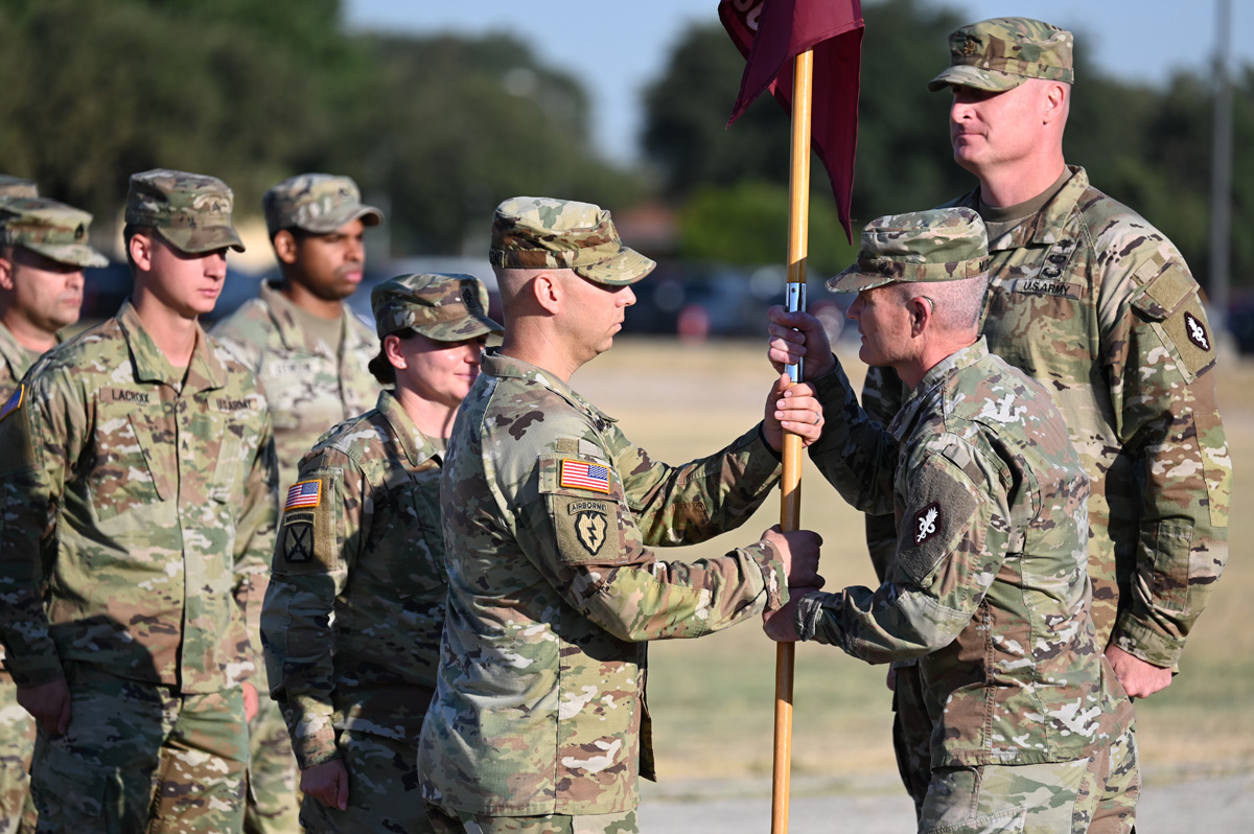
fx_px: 10093
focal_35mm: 290
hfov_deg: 7.1
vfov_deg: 4.7
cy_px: 417
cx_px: 627
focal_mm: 290
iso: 200
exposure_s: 1/1000
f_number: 5.3
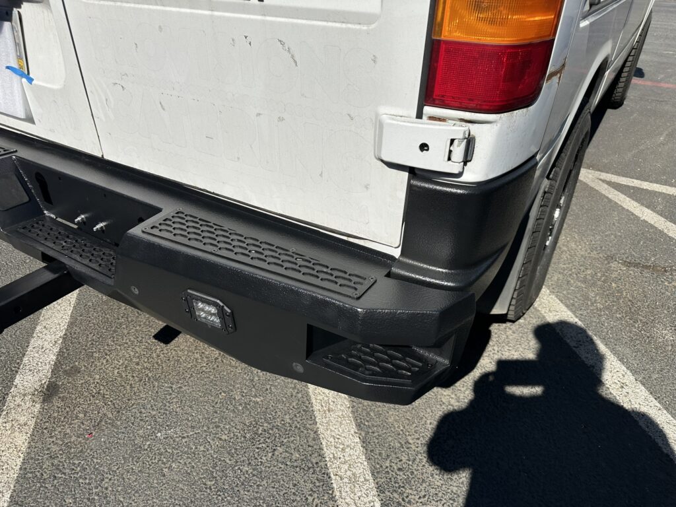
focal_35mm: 24
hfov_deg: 71.6
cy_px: 254
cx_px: 338
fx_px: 469
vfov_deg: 56.8
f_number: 1.78
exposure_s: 1/8197
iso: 80
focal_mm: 6.86
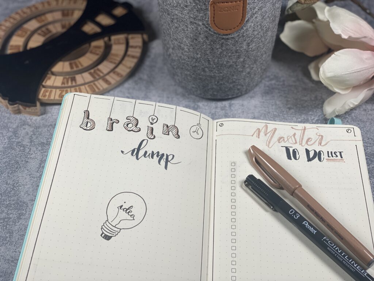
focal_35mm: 52
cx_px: 187
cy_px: 140
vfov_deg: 28.0
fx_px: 562
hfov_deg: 36.8
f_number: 2
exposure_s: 1/220
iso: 20
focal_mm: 6
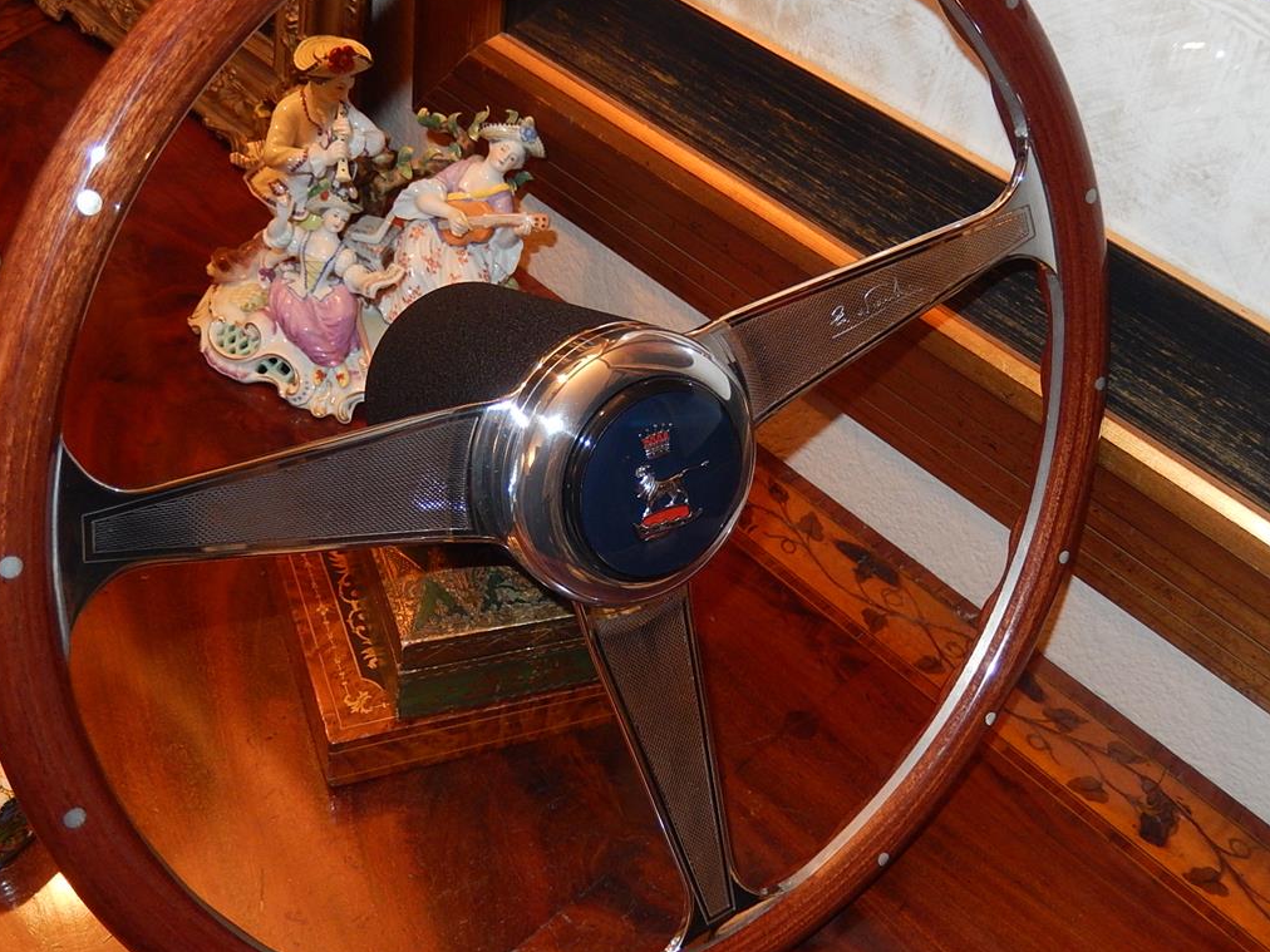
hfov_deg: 50.1
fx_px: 1357
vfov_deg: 38.7
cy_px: 470
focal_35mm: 37
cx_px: 619
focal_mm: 6.5
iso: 400
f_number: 4
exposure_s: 1/30
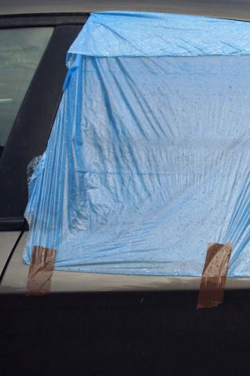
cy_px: 189
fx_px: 709
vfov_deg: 29.7
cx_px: 269
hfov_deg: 19.2
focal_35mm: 68
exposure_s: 1/200
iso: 200
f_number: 8
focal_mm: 45
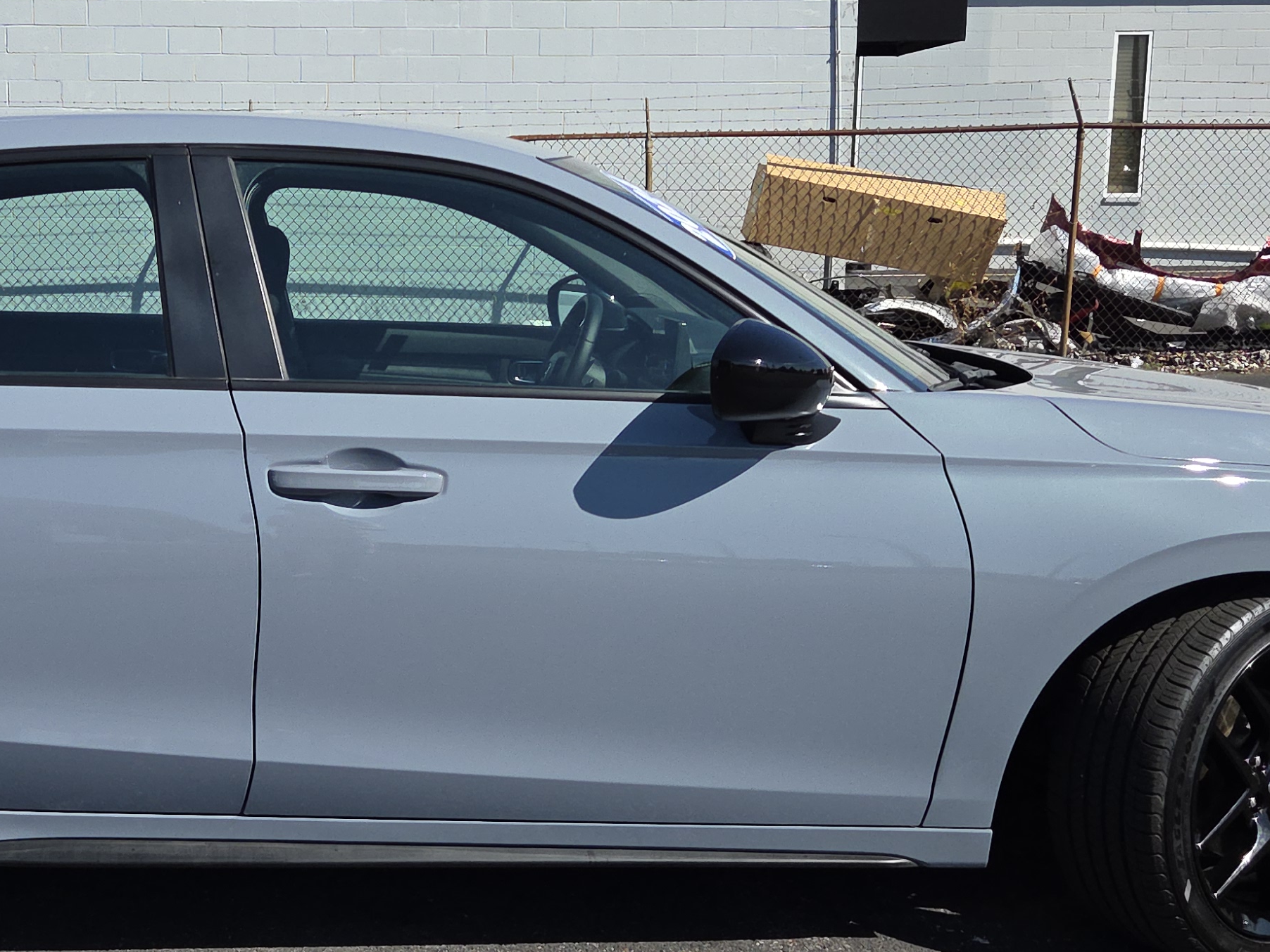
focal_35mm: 51
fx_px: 1871
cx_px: 364
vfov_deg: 28.6
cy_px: 467
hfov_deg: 36.8
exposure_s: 1/5545
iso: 80
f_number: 1.8
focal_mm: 5.4
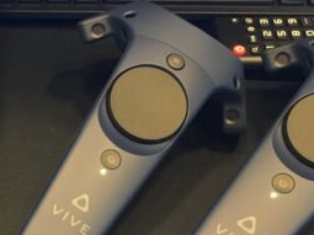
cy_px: 165
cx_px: -57
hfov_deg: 20.3
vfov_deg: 16.2
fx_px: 825
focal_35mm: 91
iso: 200
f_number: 2.2
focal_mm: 4.15
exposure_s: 1/17
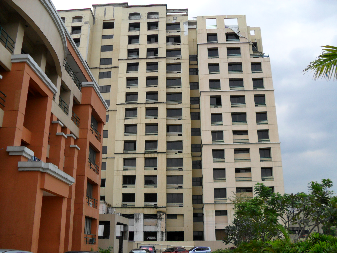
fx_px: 341
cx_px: 168
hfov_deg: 52.6
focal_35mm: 35
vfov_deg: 40.7
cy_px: 126
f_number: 3
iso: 80
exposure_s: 1/500
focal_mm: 6.3
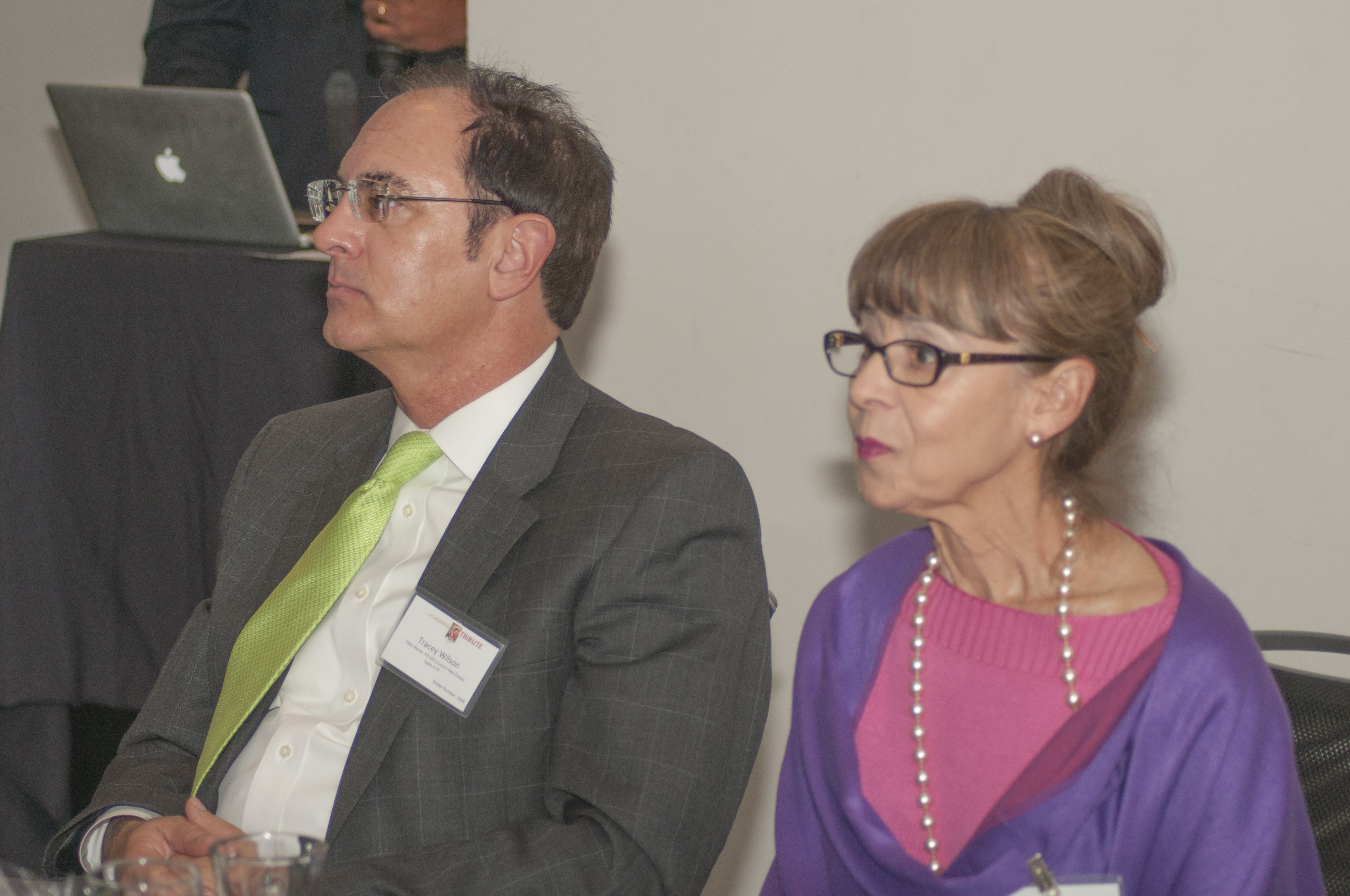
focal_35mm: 120
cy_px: 448
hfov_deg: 17.1
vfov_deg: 11.4
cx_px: 675
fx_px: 4494
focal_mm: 80
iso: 250
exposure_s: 1/200
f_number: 4.5
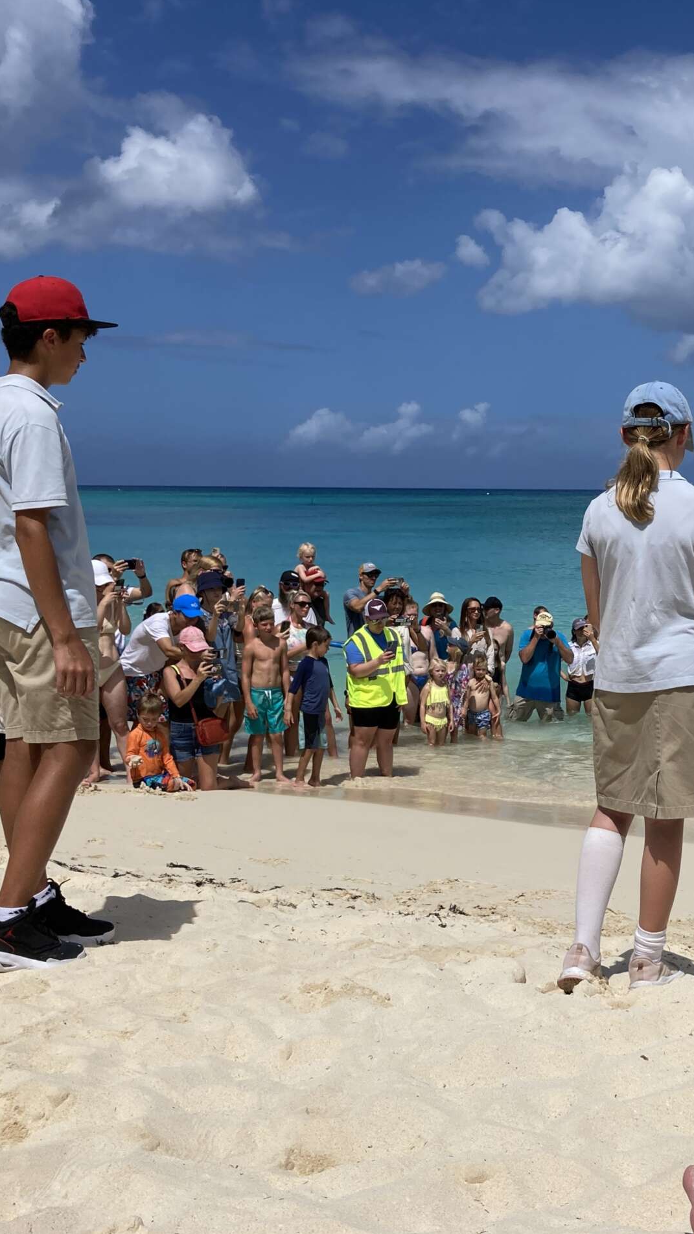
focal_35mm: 41
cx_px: 559
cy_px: 620
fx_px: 1342
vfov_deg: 49.4
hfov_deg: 28.4
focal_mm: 3.99
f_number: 1.8
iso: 25
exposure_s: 1/6024
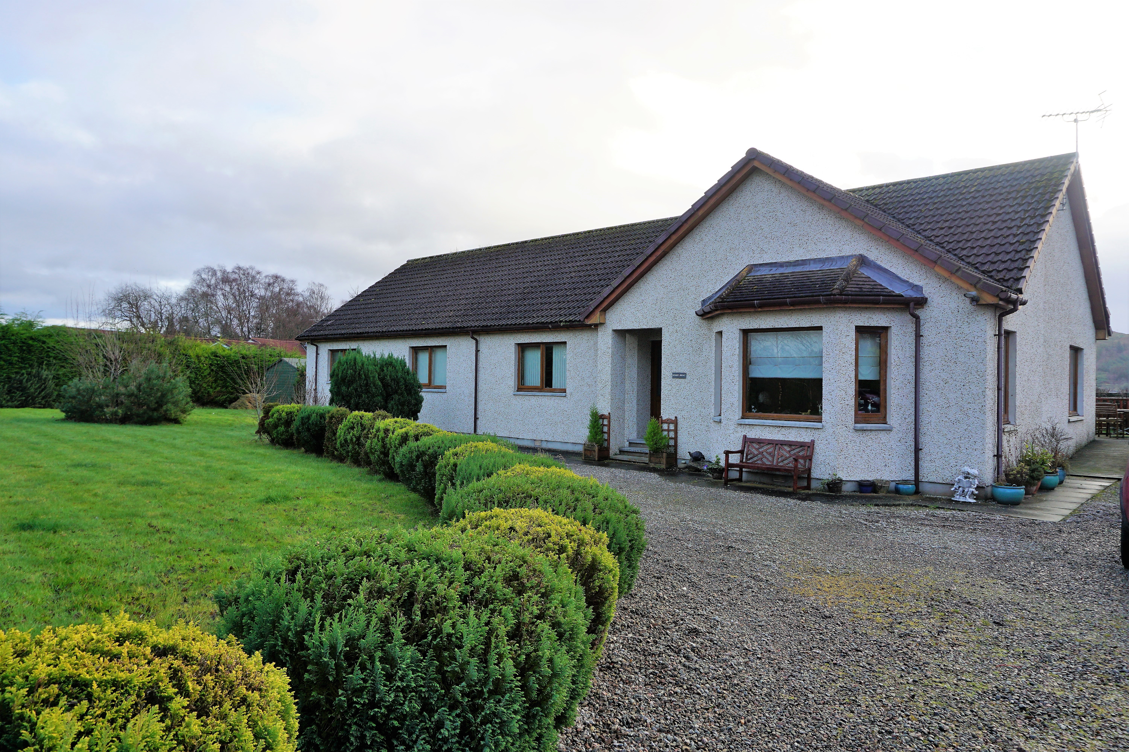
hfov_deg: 73.7
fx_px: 753
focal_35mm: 24
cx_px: 564
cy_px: 376
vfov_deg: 53.1
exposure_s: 1/80
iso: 100
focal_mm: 16
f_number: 7.1
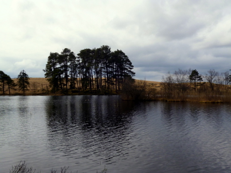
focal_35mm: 36
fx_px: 240
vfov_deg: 39.7
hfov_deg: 51.3
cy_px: 86
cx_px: 116
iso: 100
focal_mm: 6.4
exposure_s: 1/100
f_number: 10
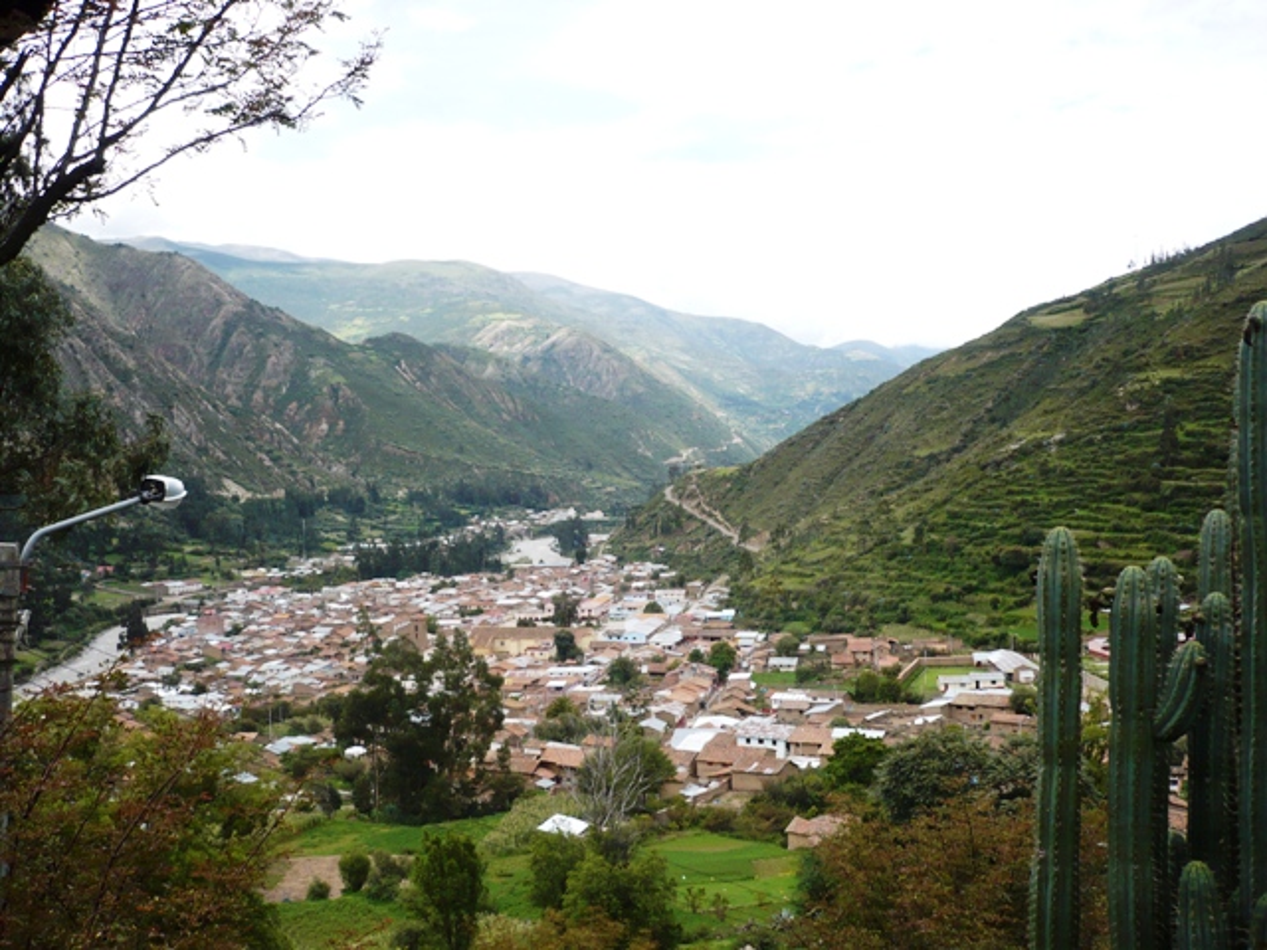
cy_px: 475
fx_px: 1281
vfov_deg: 40.7
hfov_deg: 52.6
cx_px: 634
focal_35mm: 35
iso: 100
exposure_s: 1/800
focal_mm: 5.8
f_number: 2.8
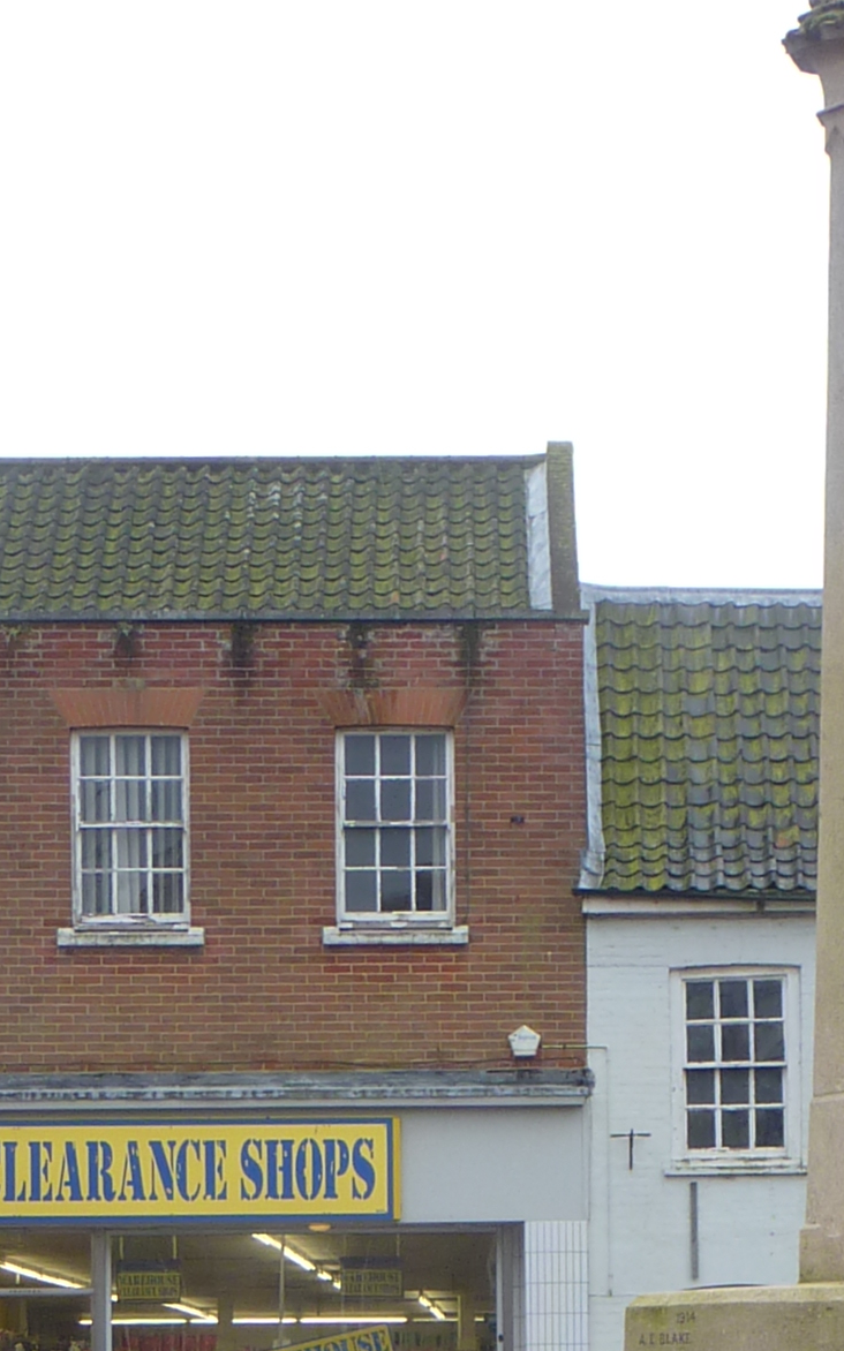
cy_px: 1350
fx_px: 4860
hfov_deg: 9.9
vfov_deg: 15.5
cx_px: 709
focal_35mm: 132
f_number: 3.6
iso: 80
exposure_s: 1/100
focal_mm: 6.5
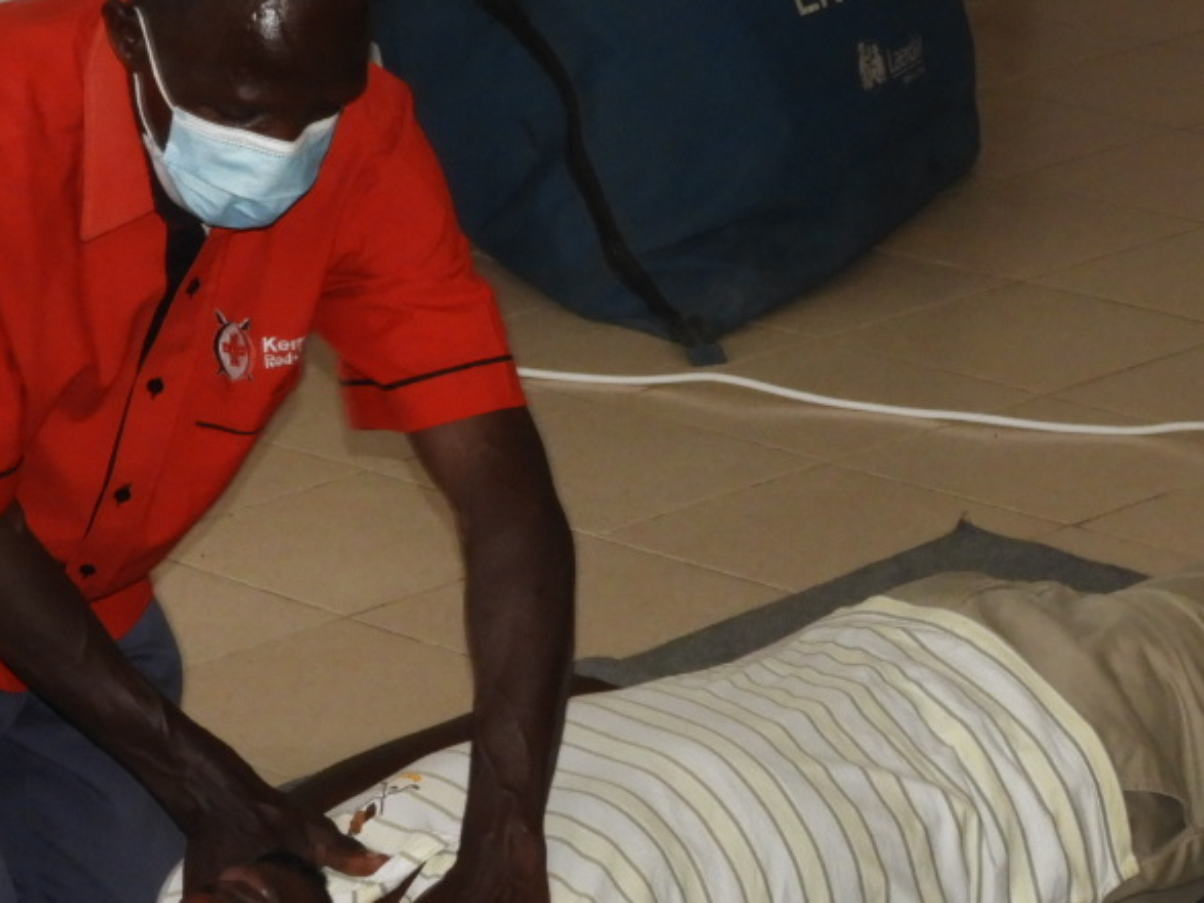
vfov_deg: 8.4
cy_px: 381
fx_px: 6156
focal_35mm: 177
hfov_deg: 11.2
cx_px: 584
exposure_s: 1/30
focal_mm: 11.6
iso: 280
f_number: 4.2
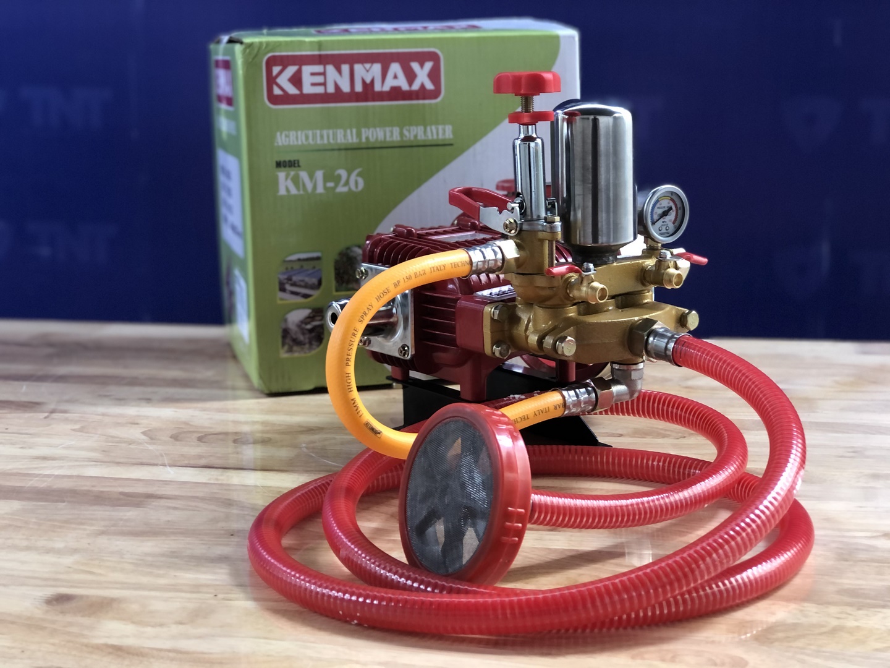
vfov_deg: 25.7
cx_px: 445
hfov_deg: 33.8
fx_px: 1466
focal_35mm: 57
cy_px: 334
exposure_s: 1/30
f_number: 2.8
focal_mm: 6.6
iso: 80
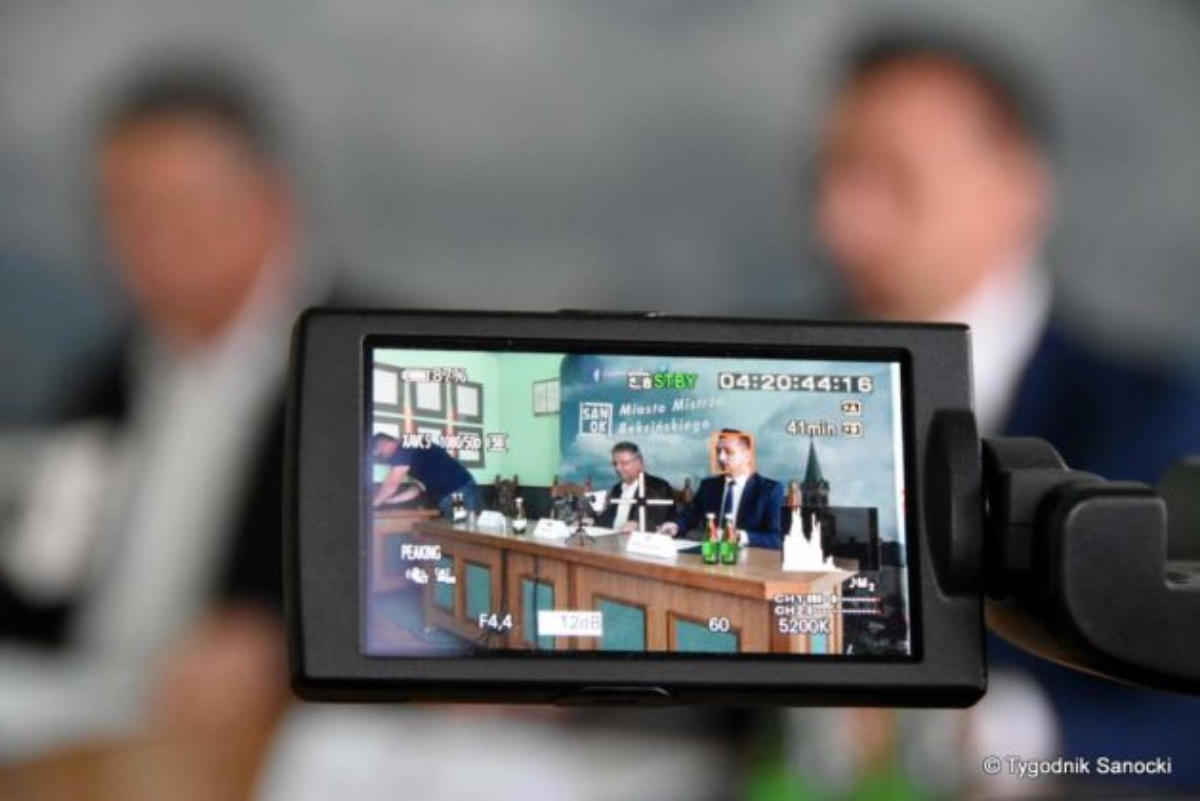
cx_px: 600
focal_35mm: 112
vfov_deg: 12.2
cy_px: 400
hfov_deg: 18.2
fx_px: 3752
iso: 4000
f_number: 5
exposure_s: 1/125
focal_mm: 75
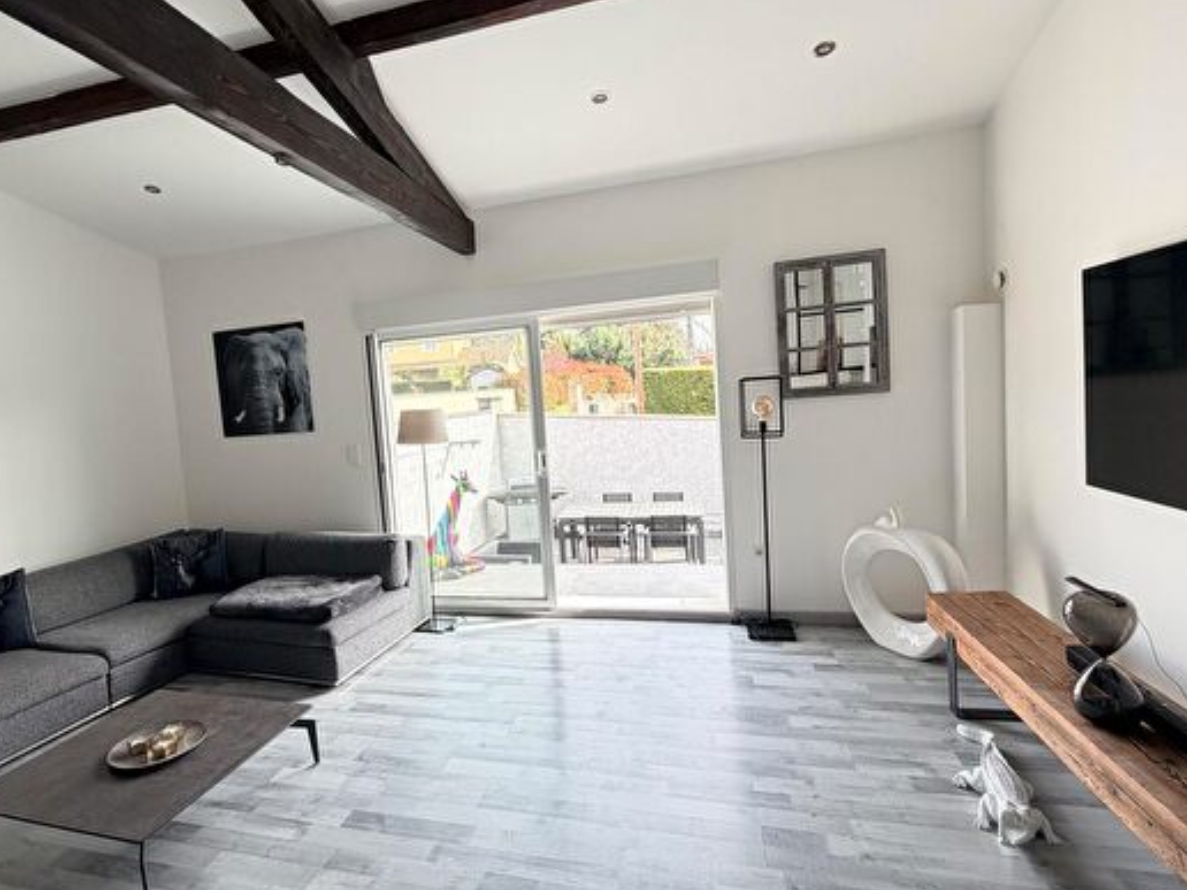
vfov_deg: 68.7
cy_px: 440
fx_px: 652
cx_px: 518
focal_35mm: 19
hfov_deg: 84.2
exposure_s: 1/121
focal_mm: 2.22
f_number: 2.2
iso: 80
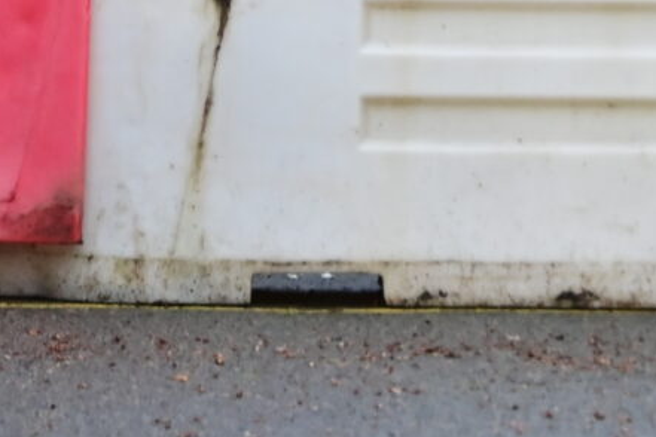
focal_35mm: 627
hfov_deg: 3.3
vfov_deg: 2.2
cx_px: 903
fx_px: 11424
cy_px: -436
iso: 2000
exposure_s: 1/160
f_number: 5.6
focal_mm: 135
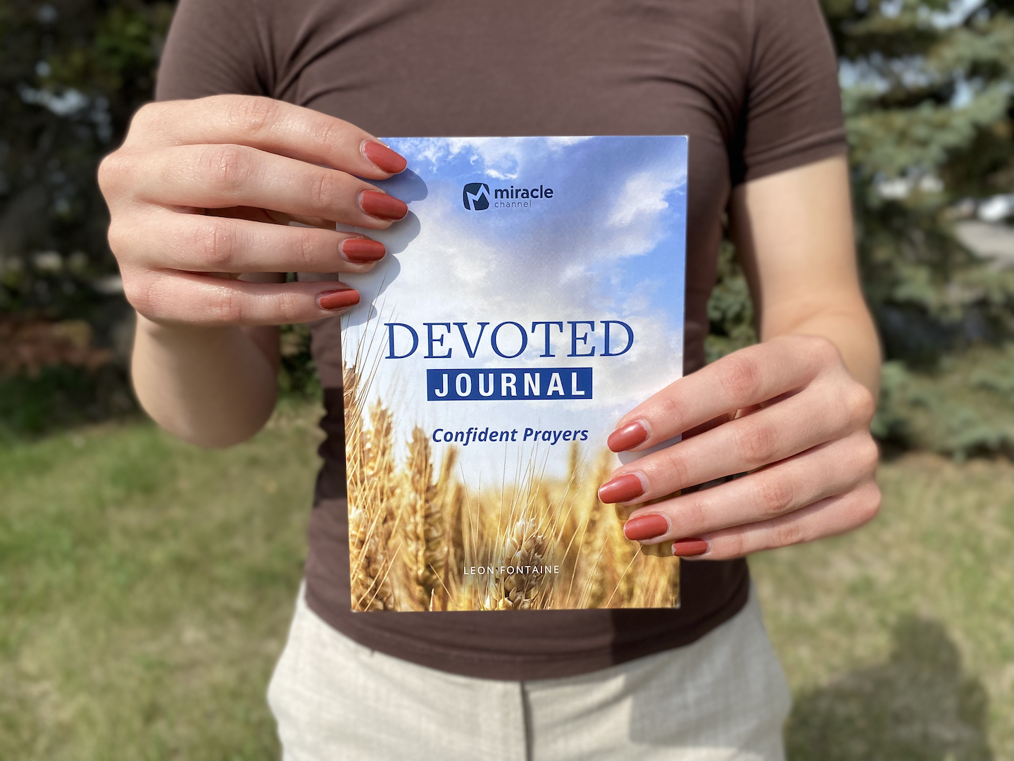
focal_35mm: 26
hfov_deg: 67.3
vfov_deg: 53.1
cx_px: 507
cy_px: 380
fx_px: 762
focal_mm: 4.25
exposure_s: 1/4115
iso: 32
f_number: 1.8
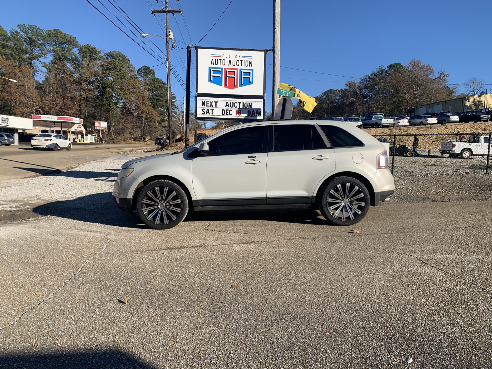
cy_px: 184
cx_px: 246
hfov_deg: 67.3
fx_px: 370
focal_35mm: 26
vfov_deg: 53.1
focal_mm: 4.25
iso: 25
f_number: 1.8
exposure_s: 1/2075
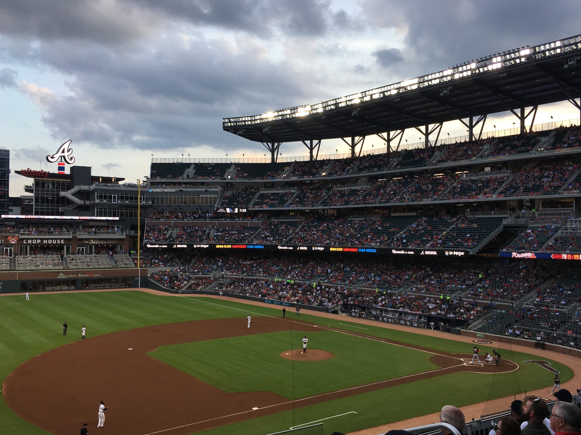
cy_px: 218
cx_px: 290
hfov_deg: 61.7
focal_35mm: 29
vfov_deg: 48.2
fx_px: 487
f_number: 2.2
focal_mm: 4.15
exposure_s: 1/330
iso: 25
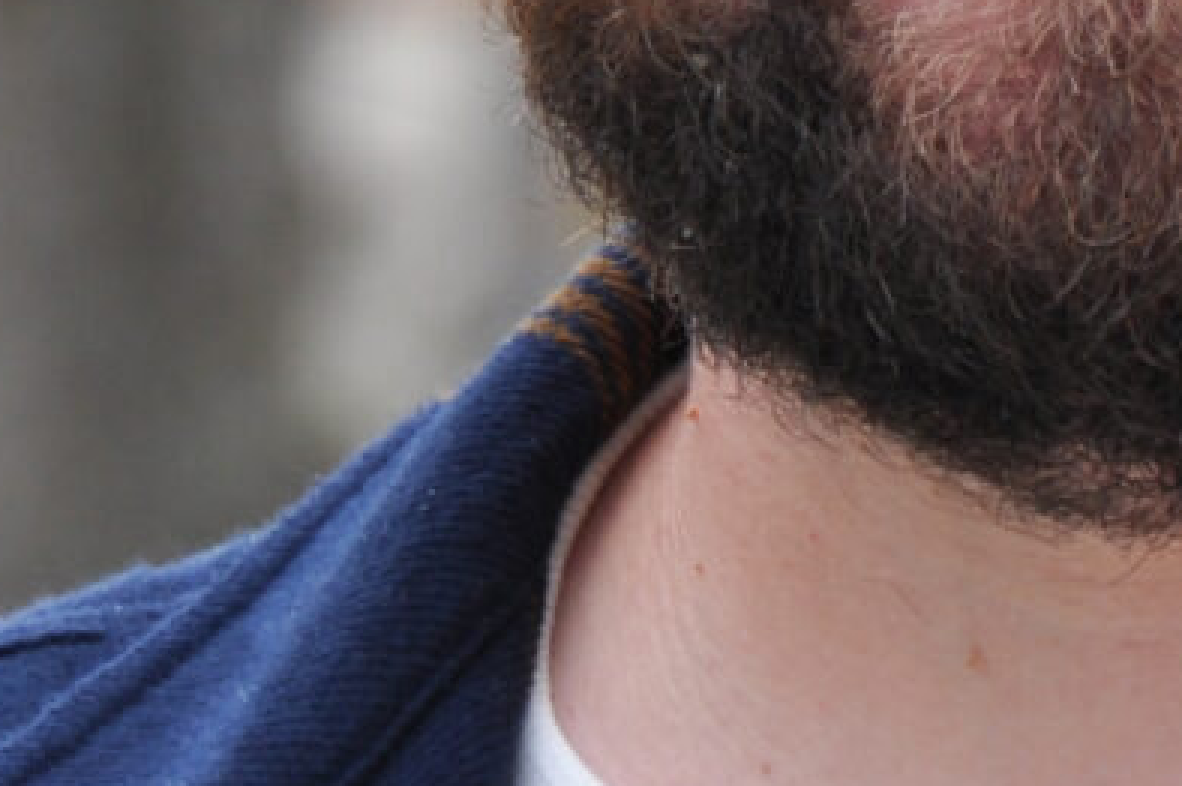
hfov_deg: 2.5
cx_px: 699
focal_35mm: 819
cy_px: -90
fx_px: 26854
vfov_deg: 1.7
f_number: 7.1
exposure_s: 1/200
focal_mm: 105
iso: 200
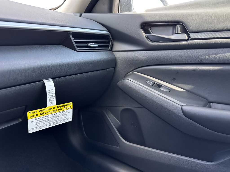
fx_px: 159
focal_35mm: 24
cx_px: 115
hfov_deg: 71.6
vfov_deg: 56.8
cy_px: 86
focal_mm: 6.86
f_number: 1.78
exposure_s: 1/158
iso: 125
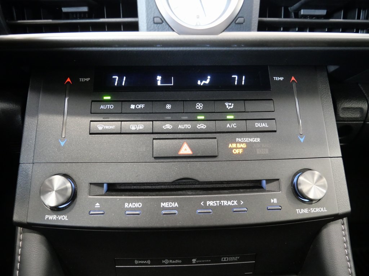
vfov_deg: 56.8
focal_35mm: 24
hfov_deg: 71.6
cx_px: 184
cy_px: 138
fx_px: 256
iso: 3200
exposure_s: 1/15
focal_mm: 12
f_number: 3.5
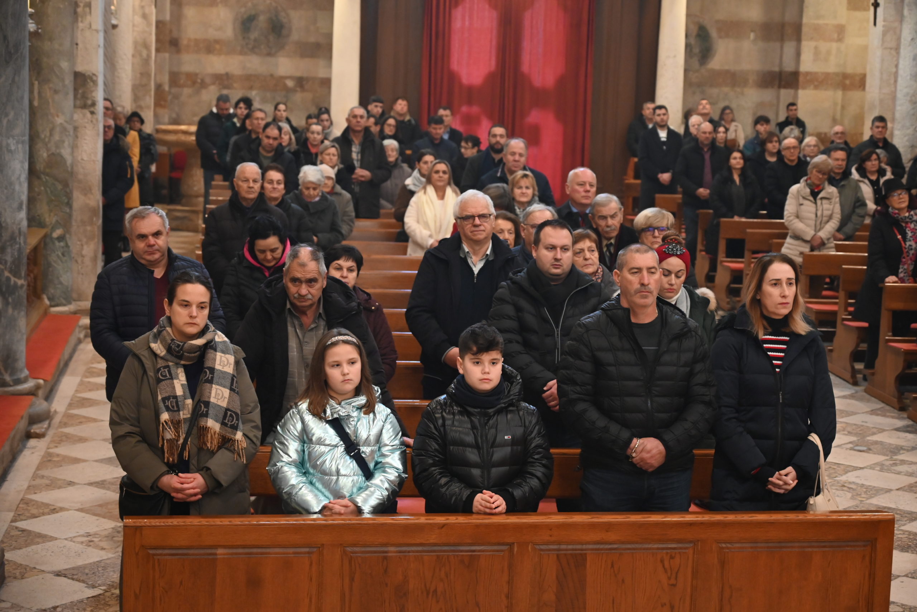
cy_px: 306
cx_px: 458
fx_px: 1784
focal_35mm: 70
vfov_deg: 19.5
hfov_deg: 28.8
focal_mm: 70
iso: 3600
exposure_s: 1/80
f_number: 4
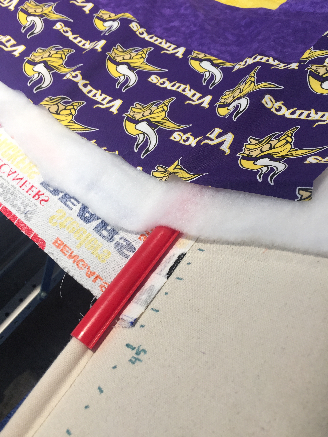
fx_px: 366
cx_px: 164
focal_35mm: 29
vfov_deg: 61.7
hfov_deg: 48.2
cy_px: 218
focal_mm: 4.15
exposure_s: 1/60
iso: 40
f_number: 2.2
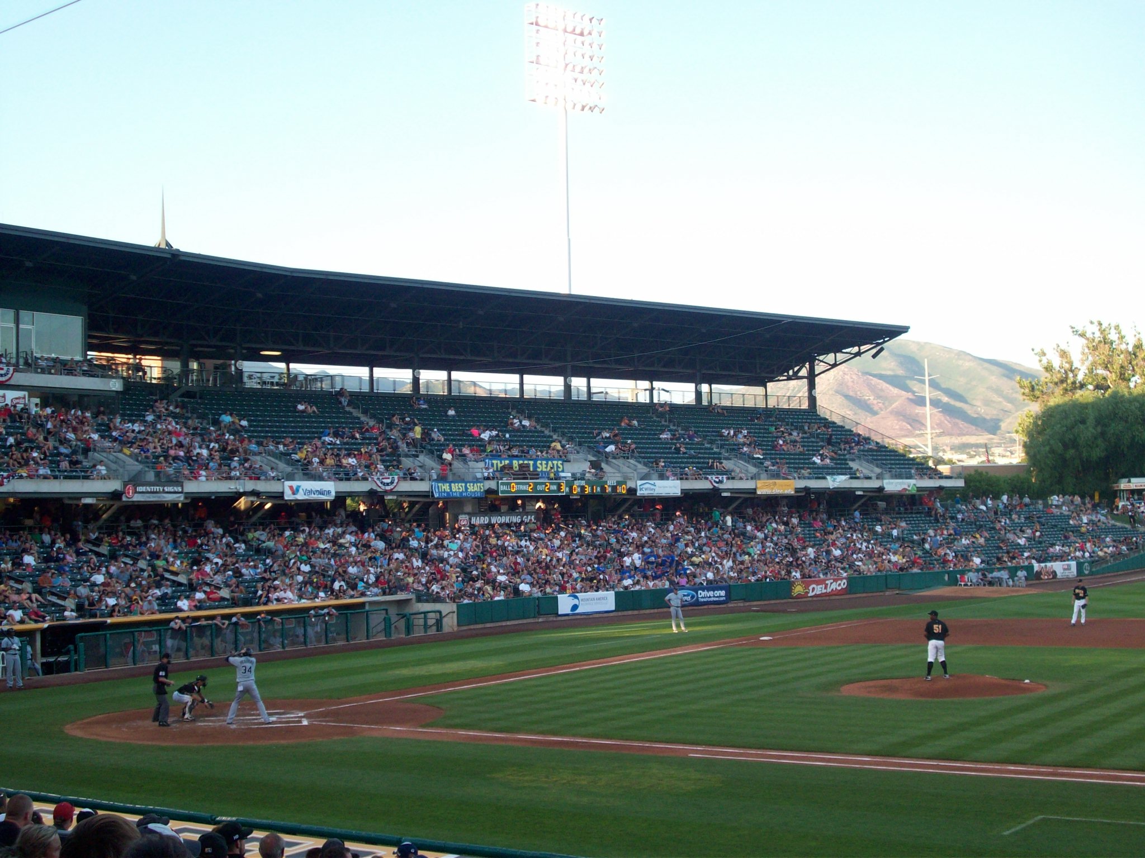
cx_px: 572
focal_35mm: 54
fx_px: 1786
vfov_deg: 27.0
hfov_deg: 35.5
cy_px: 429
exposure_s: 1/140
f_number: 3.4
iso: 80
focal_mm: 9
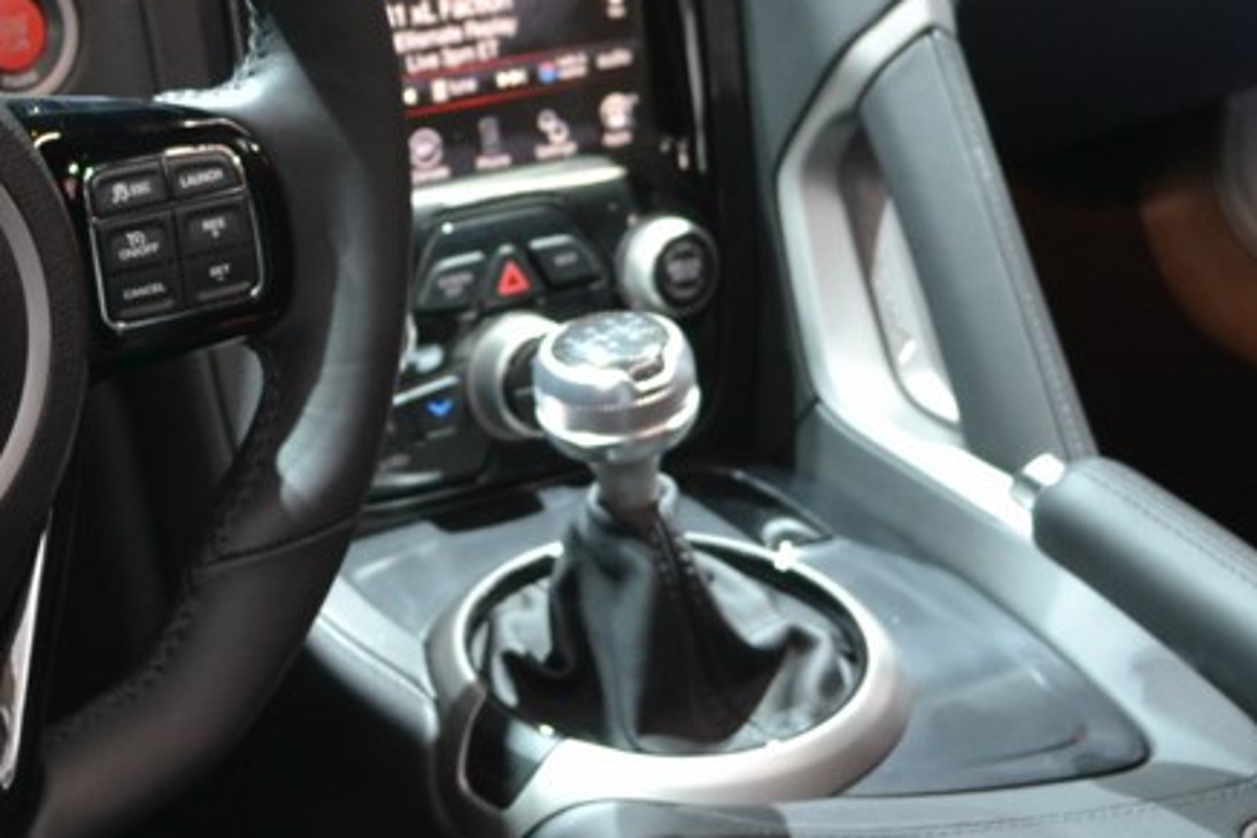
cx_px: 347
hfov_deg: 20.9
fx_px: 3387
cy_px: 449
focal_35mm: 97
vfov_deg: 14.1
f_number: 3.8
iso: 400
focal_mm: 22
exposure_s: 1/20
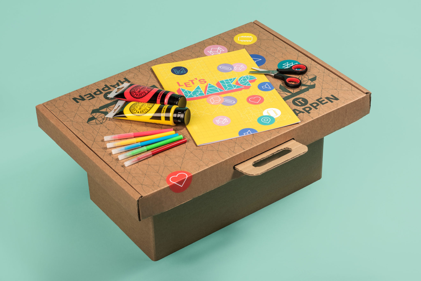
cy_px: 140
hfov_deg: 23.9
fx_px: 994
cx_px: 210
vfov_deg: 16.1
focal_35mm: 85
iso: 100
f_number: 10
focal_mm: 85
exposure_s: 1/200
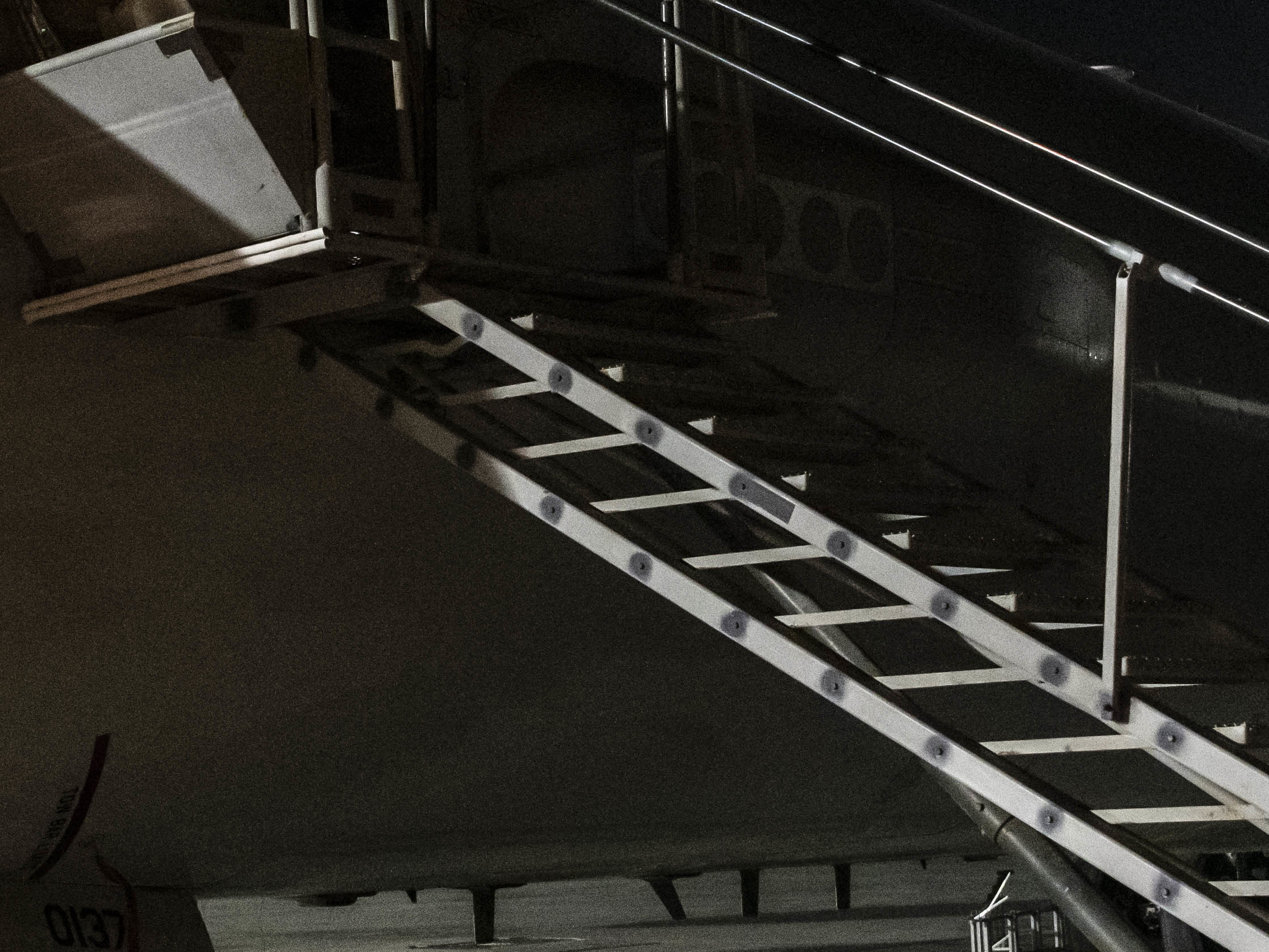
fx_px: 3116
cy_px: 488
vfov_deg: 17.4
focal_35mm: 85
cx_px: 553
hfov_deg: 23.0
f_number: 3.2
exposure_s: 1/125
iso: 2500
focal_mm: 24
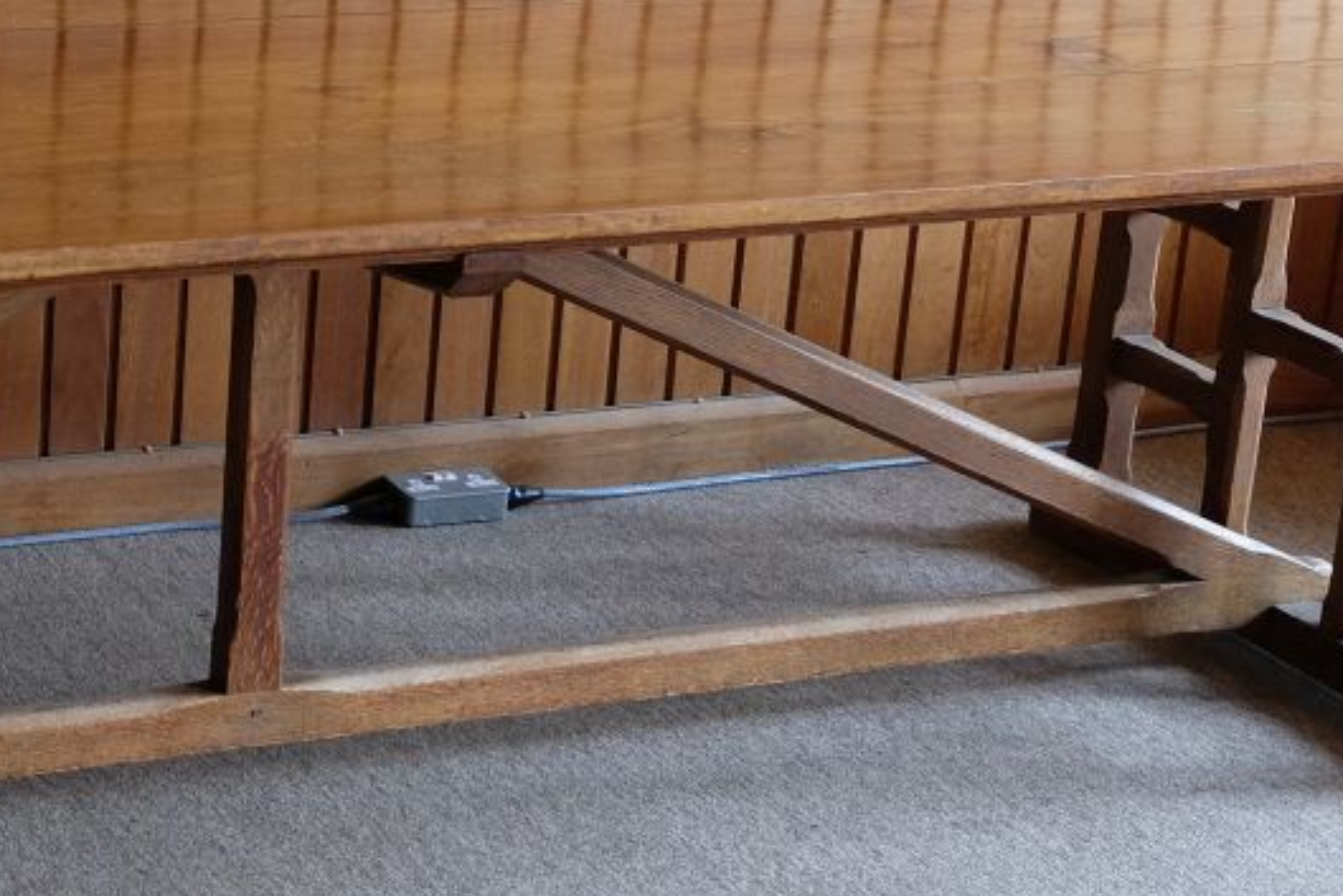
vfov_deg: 13.4
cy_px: 371
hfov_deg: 19.6
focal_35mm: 102
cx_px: 132
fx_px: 3806
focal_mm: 24
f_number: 4
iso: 800
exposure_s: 1/56
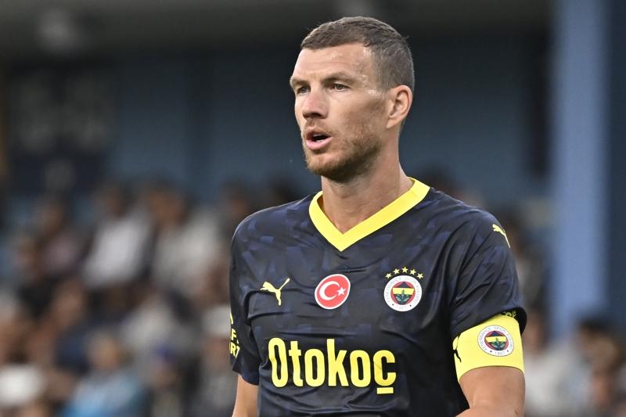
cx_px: 313
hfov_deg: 5.2
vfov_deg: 3.4
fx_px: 6954
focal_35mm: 400
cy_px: 208
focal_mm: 400
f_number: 5.6
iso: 1600
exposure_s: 1/1250
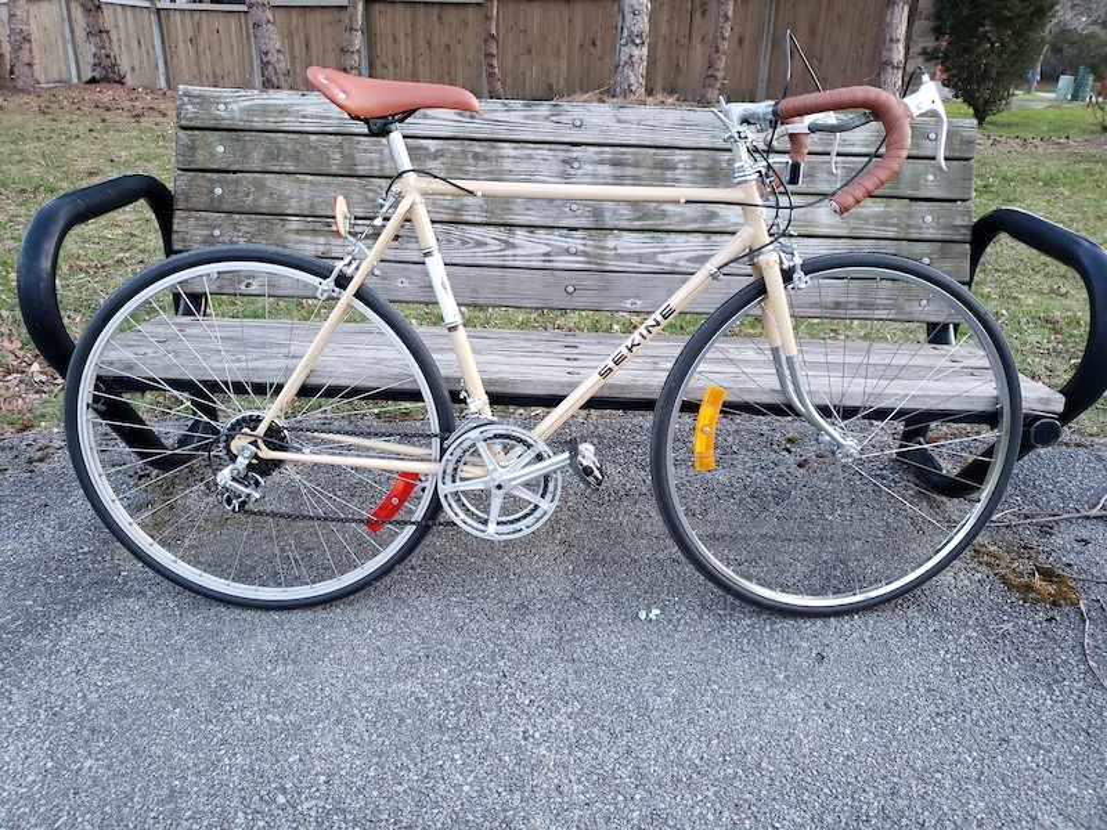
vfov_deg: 53.1
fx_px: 831
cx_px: 554
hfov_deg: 67.3
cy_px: 415
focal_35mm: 26
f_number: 1.5
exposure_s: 1/23
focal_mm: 4.3
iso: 250
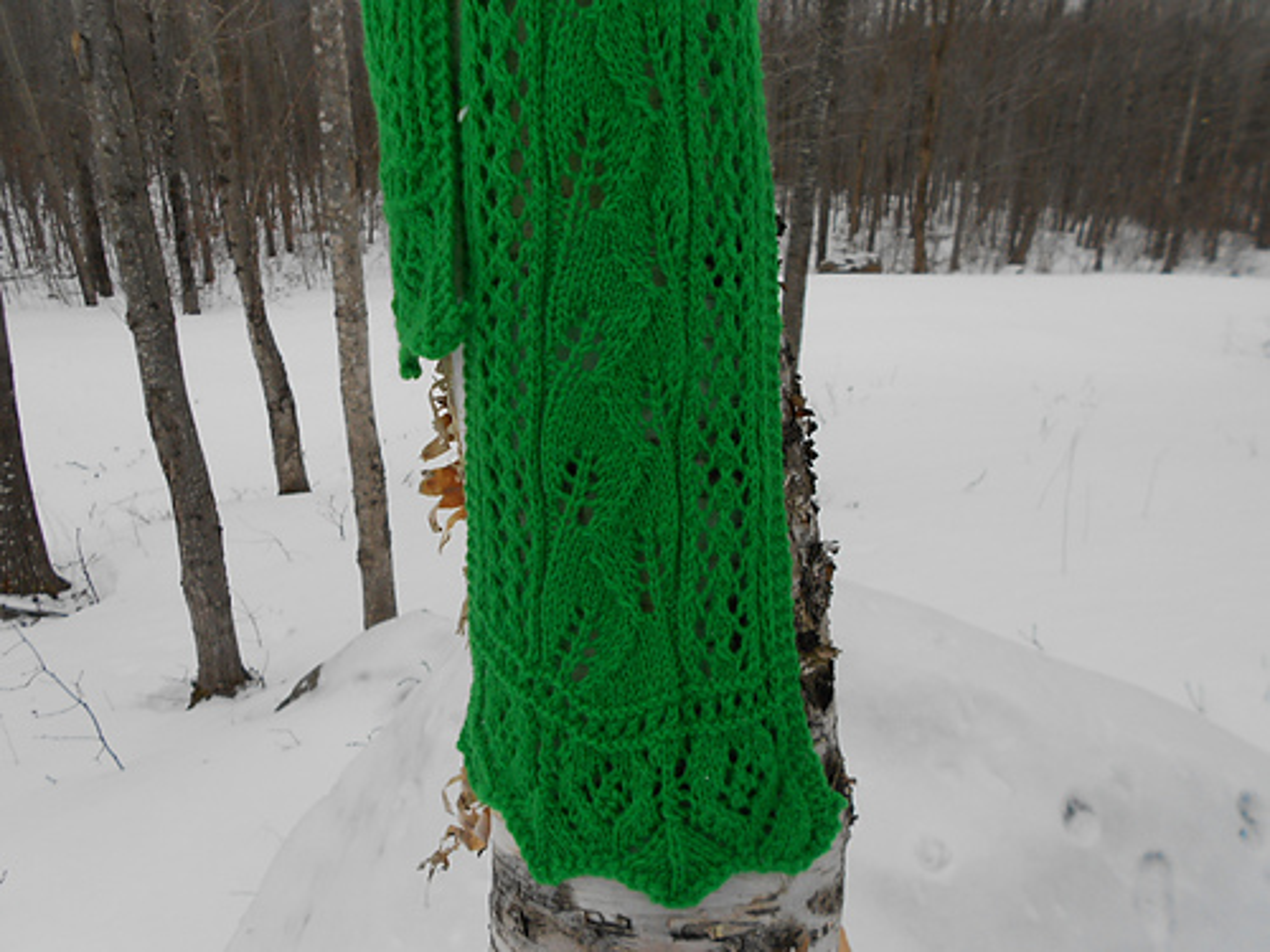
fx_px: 954
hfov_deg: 67.3
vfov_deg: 53.1
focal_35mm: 26
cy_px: 476
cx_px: 635
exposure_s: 1/50
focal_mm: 4.6
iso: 80
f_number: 3.2
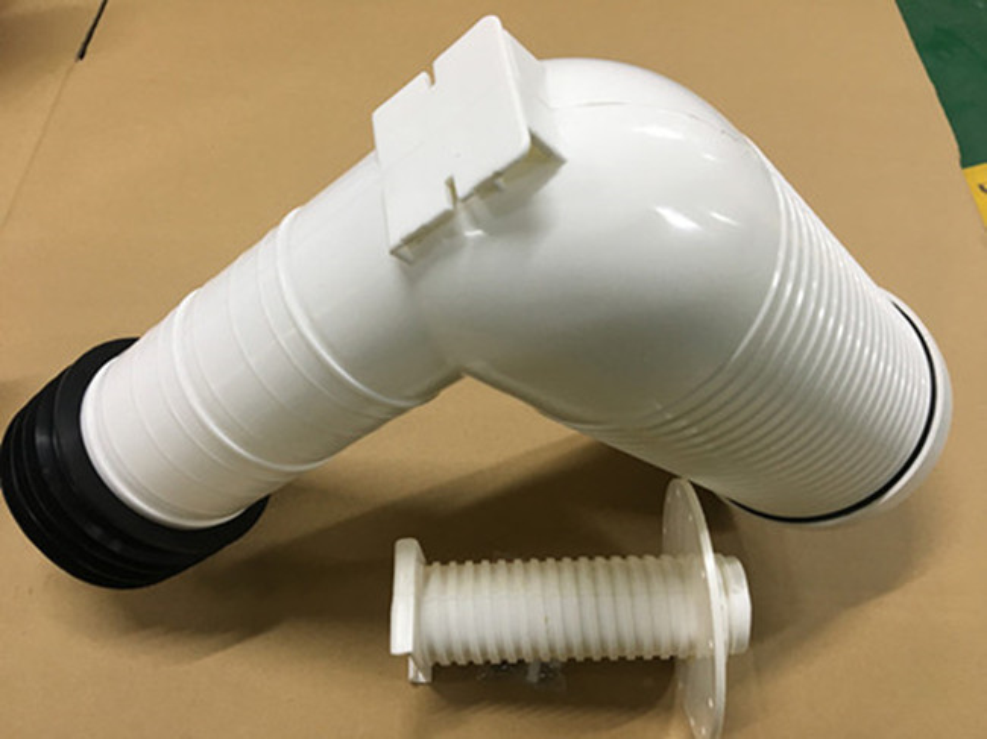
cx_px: 494
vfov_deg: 48.2
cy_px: 370
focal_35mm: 29
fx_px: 827
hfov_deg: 61.7
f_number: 2.2
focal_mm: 4.15
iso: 64
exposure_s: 1/33
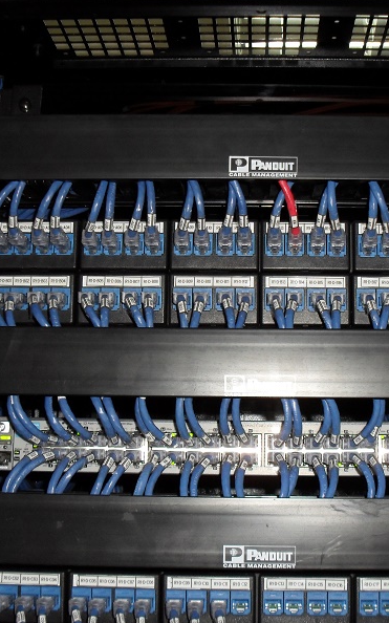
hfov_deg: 25.7
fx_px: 849
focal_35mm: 50
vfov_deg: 40.3
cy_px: 309
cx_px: 258
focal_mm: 6.3
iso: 200
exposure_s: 1/45
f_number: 3.2
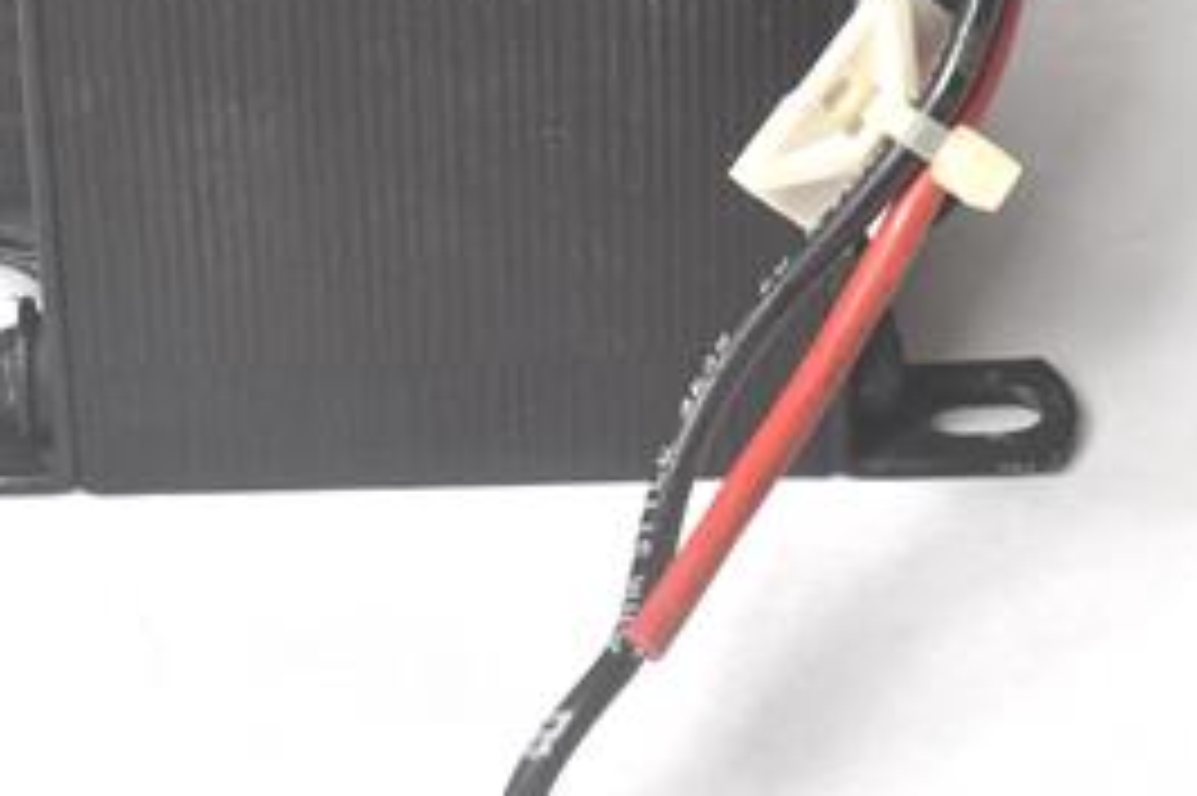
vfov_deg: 9.0
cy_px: 112
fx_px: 5055
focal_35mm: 152
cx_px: 410
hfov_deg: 13.5
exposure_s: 1/200
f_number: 16
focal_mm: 45
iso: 200
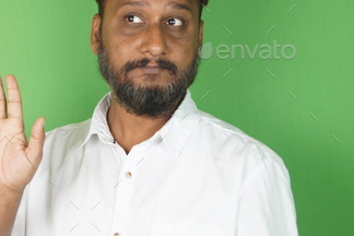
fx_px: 806
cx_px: 80
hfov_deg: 24.4
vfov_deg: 16.6
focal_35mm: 82
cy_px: 102
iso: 100
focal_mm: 30
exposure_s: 1/125
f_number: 4.5
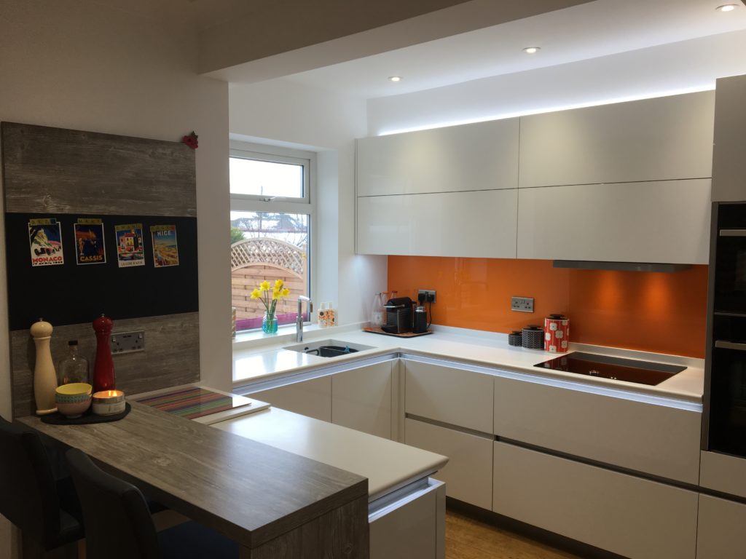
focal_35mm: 29
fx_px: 625
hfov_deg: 61.7
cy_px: 280
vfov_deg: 48.2
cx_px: 373
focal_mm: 4.15
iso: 25
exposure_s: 1/100
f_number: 2.2
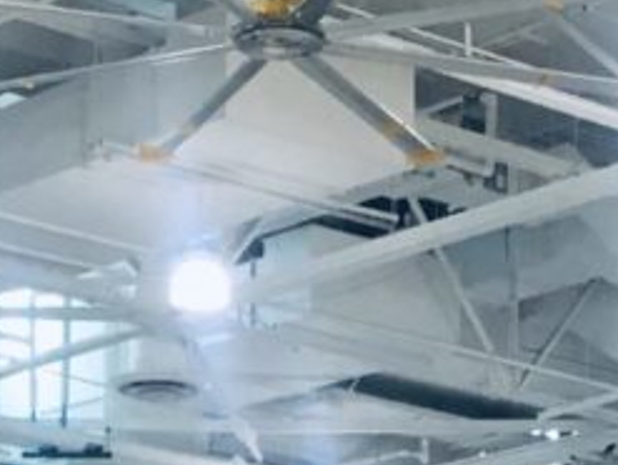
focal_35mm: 180
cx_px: 303
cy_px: 1062
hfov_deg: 11.0
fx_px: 3218
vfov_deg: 7.8
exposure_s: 1/30
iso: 64
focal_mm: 4.15
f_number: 2.2
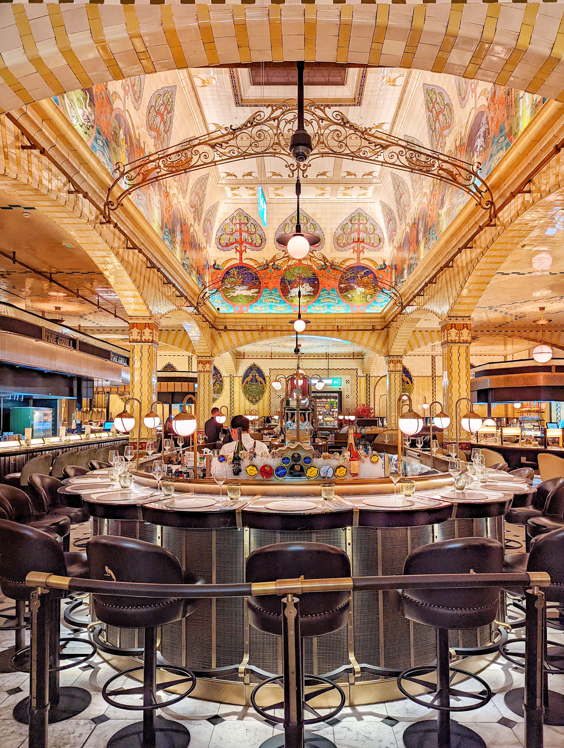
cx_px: 282
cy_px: 374
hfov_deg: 56.9
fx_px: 520
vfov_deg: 71.5
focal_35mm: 24
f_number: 1.85
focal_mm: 6.81
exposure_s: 1/25
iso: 56
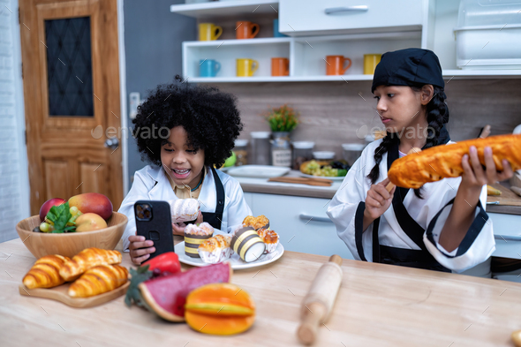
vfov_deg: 37.8
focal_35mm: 35
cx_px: 260
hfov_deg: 54.4
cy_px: 174
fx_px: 506
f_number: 1.4
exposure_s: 1/500
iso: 320
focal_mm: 35
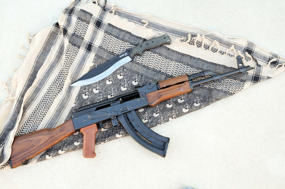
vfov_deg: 31.7
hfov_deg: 46.5
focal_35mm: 42
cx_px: 142
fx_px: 332
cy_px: 94
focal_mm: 28
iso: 400
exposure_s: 1/60
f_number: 8
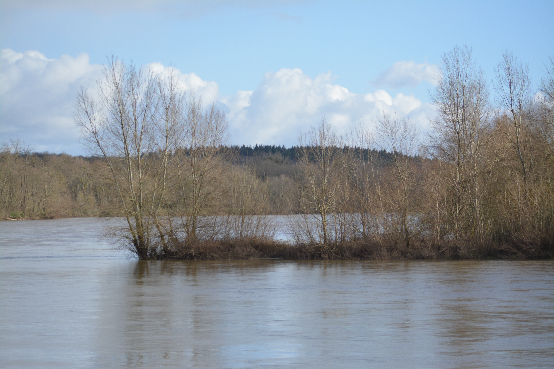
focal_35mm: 105
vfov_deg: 13.0
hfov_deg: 19.5
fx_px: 1616
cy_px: 184
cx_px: 277
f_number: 4.5
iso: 400
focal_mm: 70
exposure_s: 1/2000
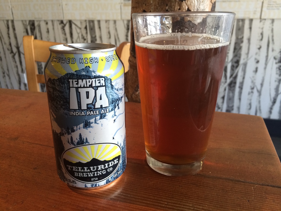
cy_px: 106
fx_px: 244
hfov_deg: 60.0
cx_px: 140
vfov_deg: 46.8
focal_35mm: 30
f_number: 2.2
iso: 64
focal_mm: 4.12
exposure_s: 1/30
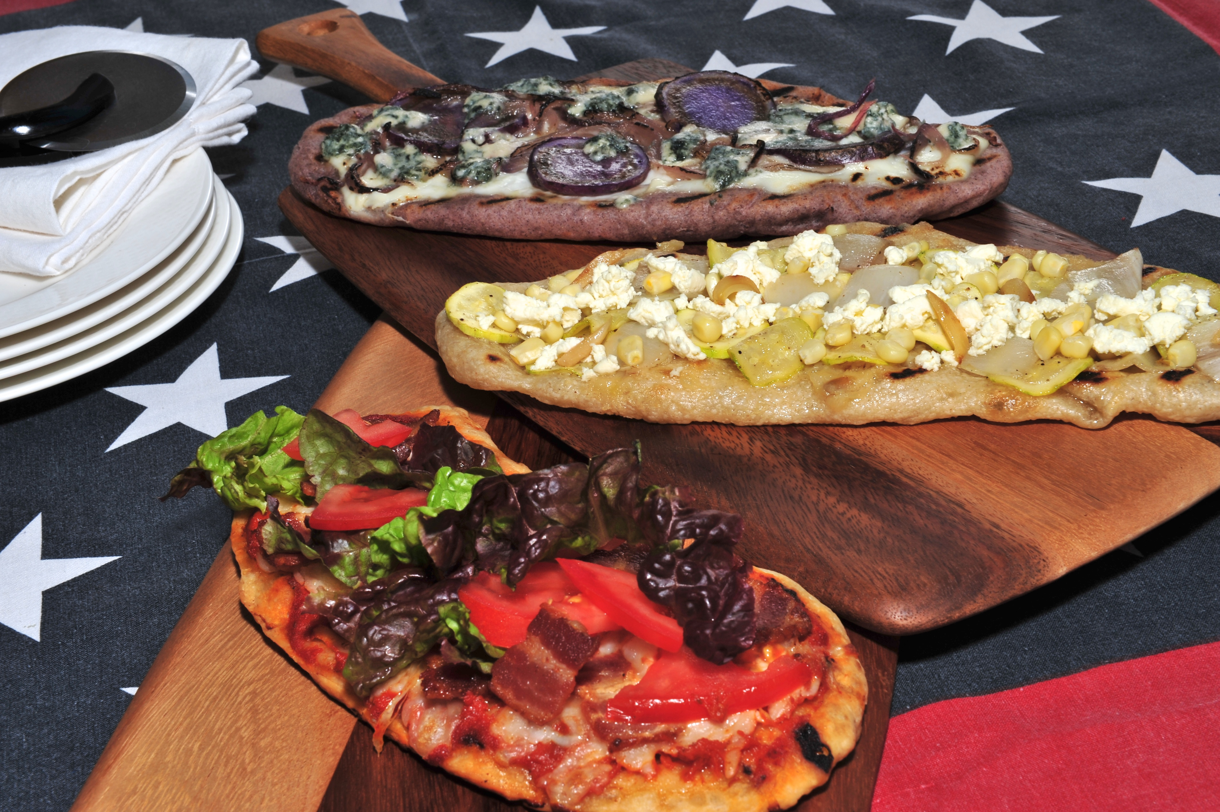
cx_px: 610
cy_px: 406
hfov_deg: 33.4
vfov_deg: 22.6
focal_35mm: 60
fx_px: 2032
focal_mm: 60
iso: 200
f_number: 22
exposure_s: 1/60
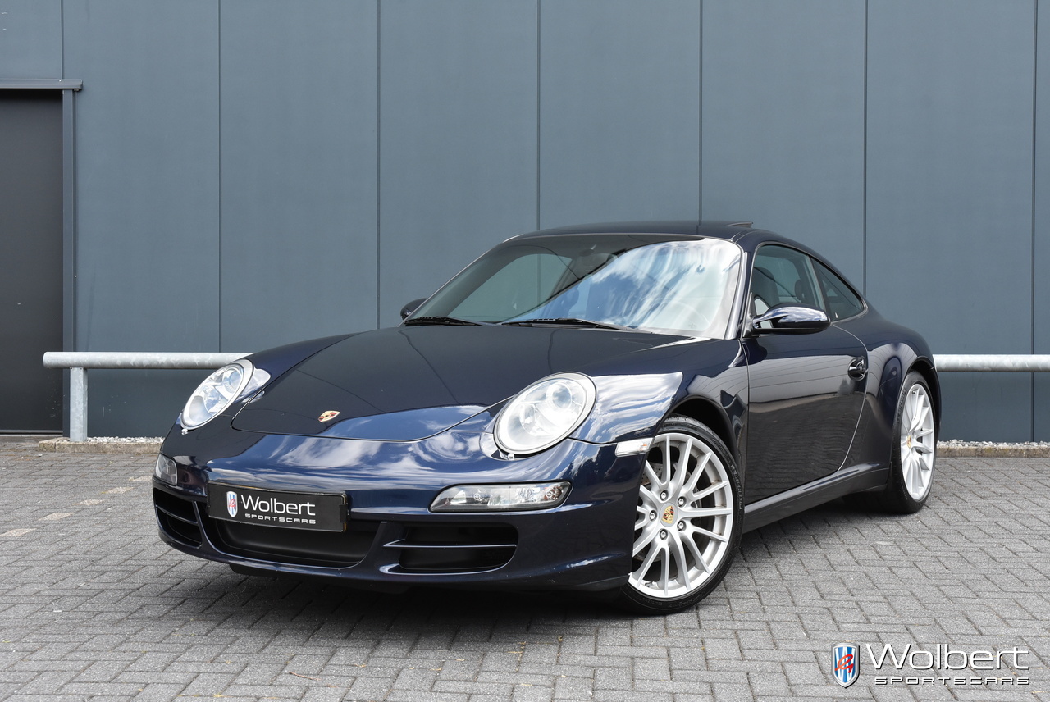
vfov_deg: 26.5
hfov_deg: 38.8
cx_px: 525
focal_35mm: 51
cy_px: 351
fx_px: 1489
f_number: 8
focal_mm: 34
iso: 800
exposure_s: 1/400
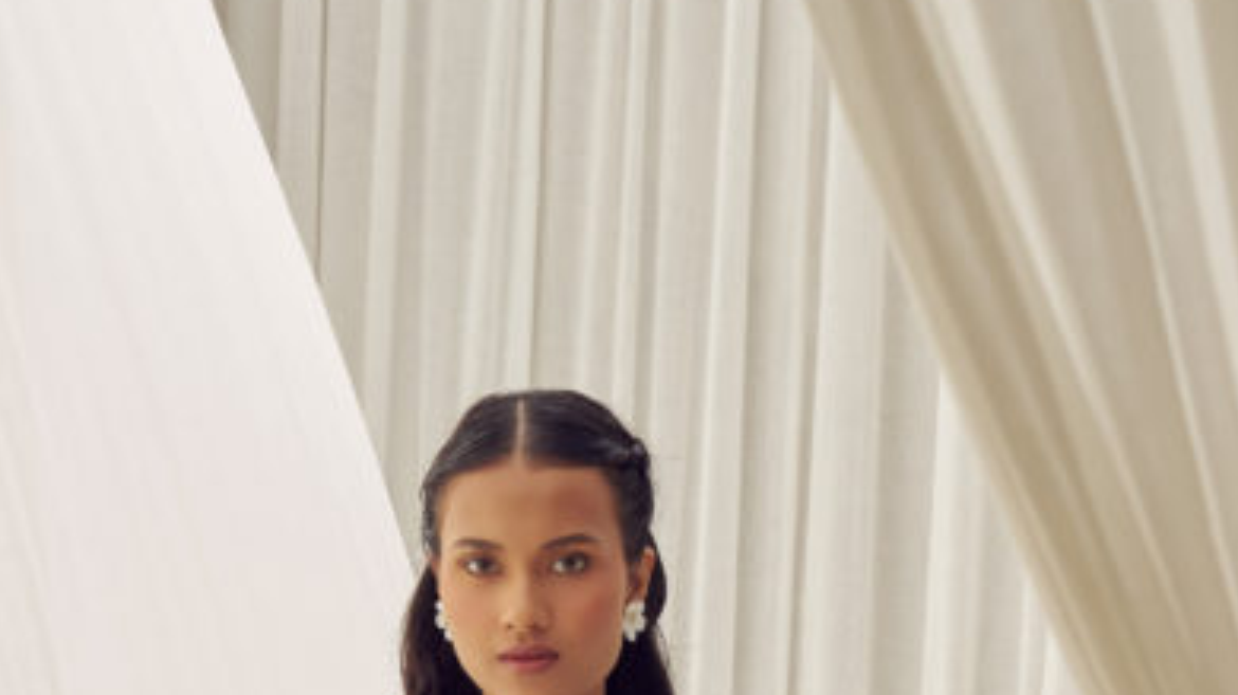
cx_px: 449
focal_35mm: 198
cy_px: 1476
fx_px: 6497
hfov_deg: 10.9
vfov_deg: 5.9
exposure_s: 1/100
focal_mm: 48
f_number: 6.3
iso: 320
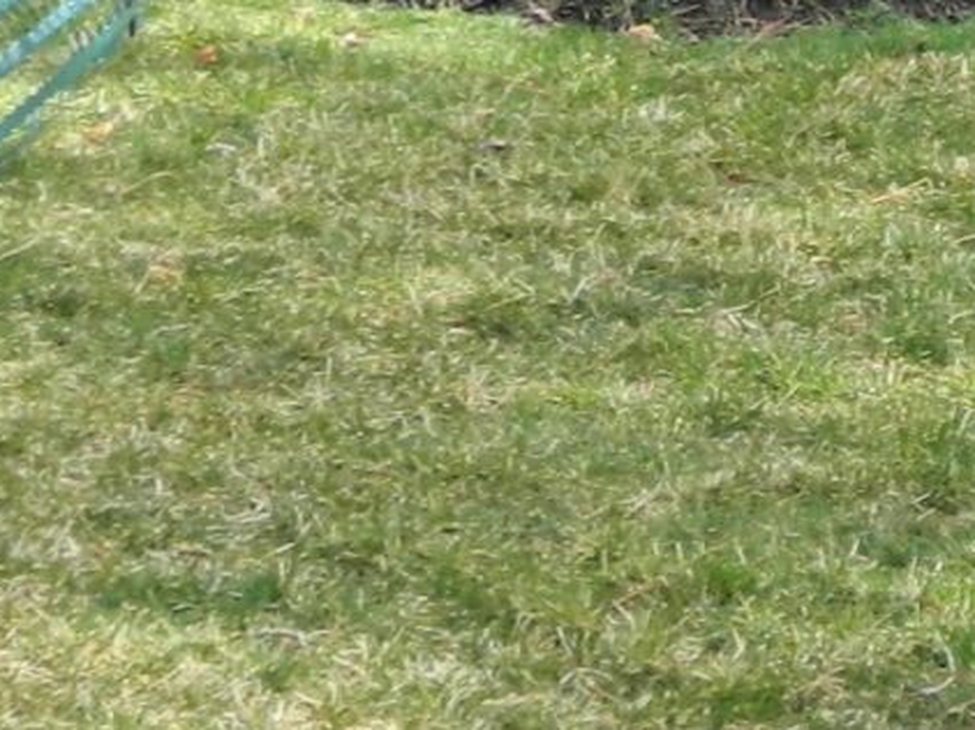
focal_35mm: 249
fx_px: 7009
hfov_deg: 7.9
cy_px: 333
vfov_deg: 6.0
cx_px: 871
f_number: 3.5
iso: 80
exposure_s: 1/200
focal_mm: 7.3
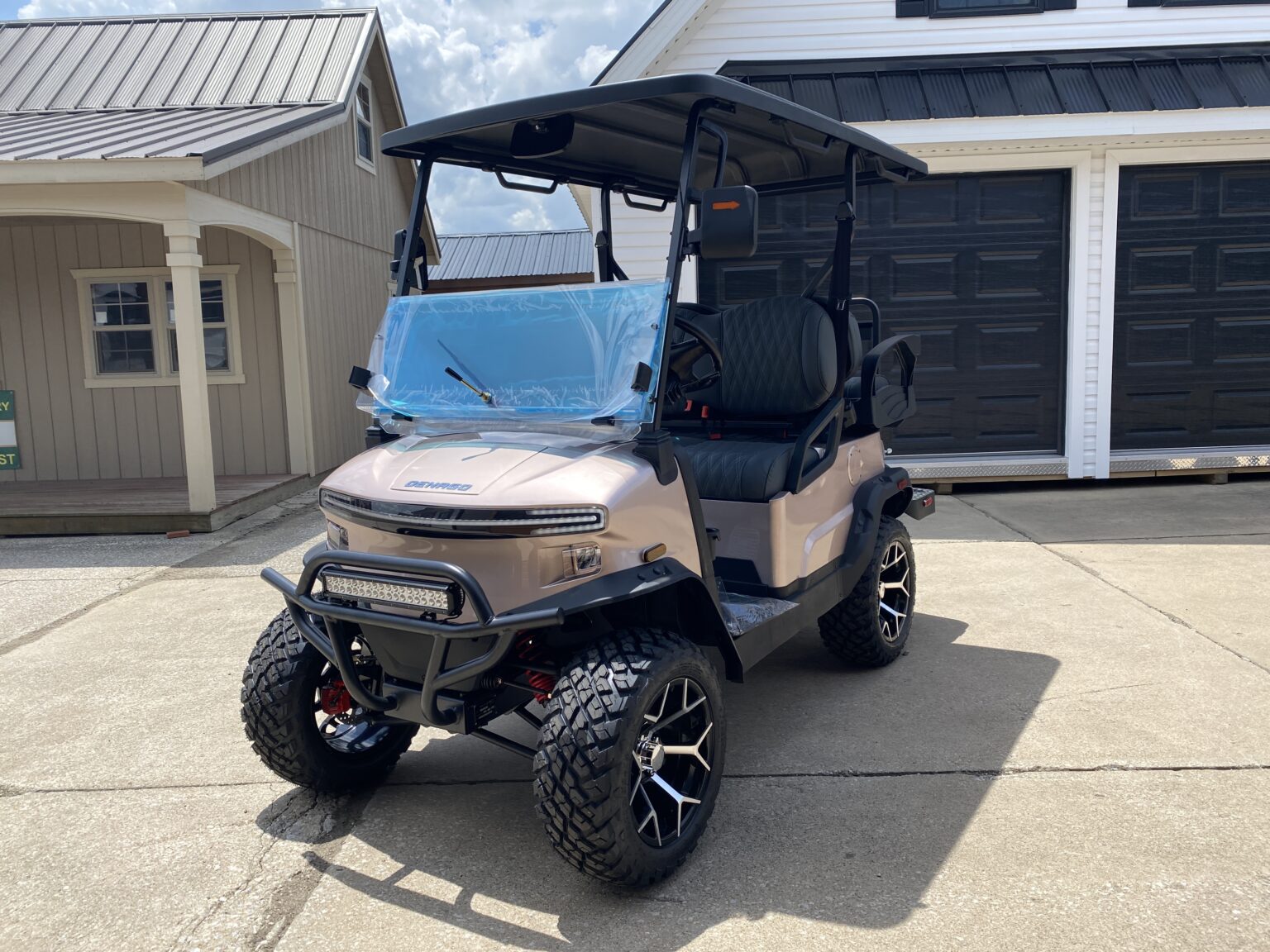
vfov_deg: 53.1
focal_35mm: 26
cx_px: 635
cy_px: 476
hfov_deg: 67.3
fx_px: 954
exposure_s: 1/2315
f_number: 1.8
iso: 32
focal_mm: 4.25
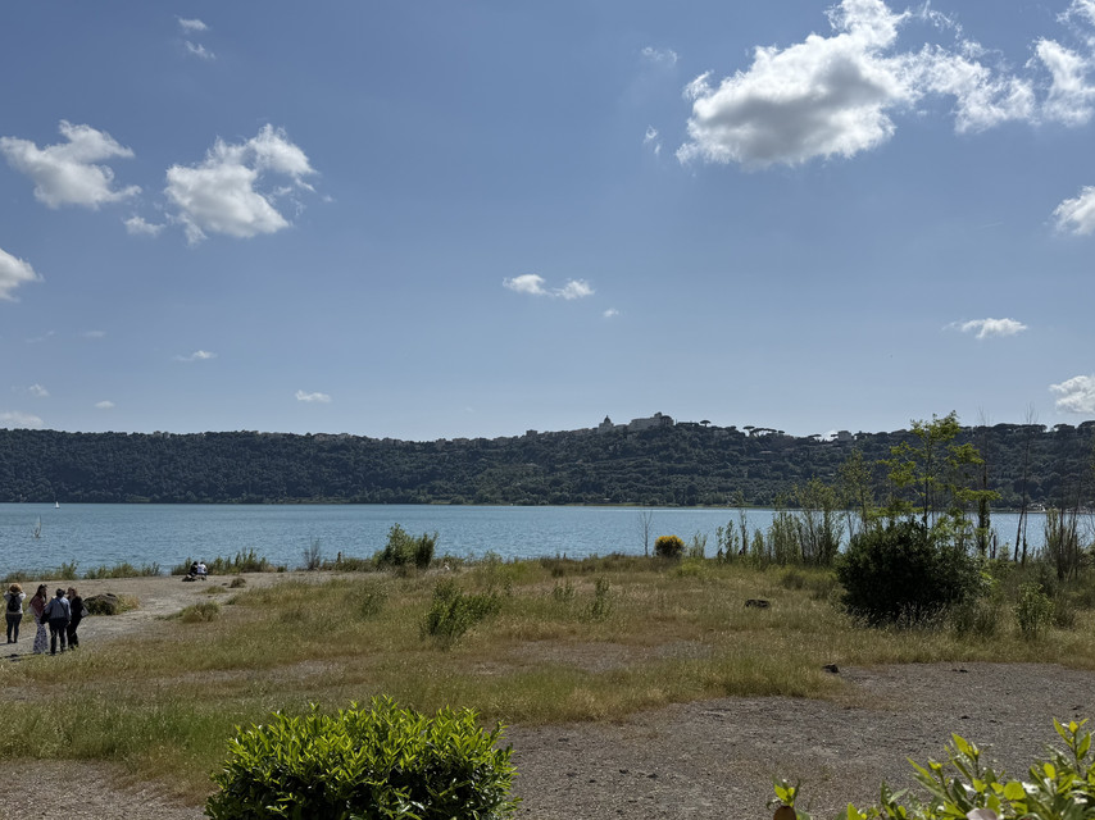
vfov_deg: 46.8
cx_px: 540
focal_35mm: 30
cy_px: 420
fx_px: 949
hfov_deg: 60.0
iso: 80
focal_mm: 6.76
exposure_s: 1/11905
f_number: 1.78
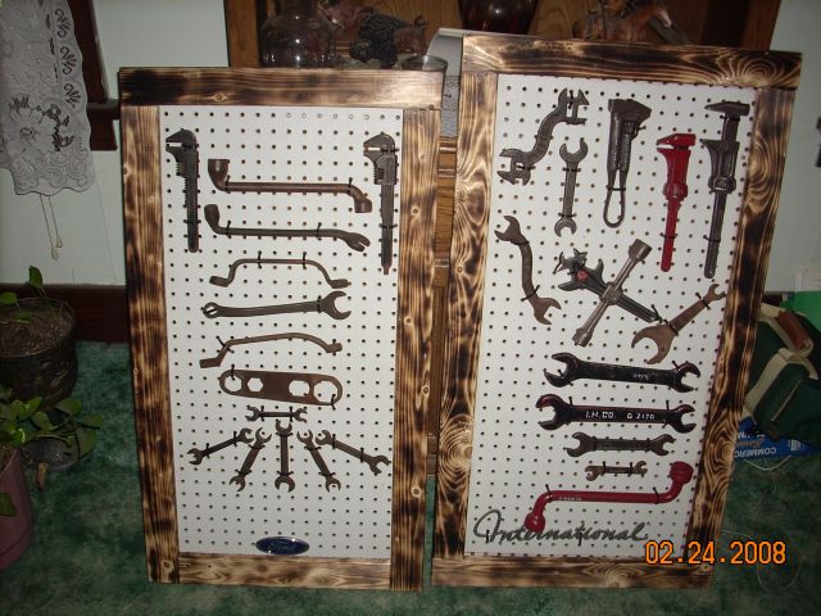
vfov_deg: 38.7
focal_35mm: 37
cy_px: 308
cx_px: 410
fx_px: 878
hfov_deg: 50.1
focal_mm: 6.2
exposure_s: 1/60
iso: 64
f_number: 2.8
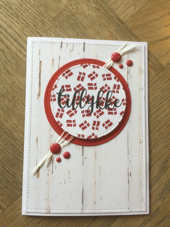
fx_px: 190
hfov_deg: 48.2
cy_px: 114
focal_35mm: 29
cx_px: 85
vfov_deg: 61.7
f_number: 2.2
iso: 50
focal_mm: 4.15
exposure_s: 1/33
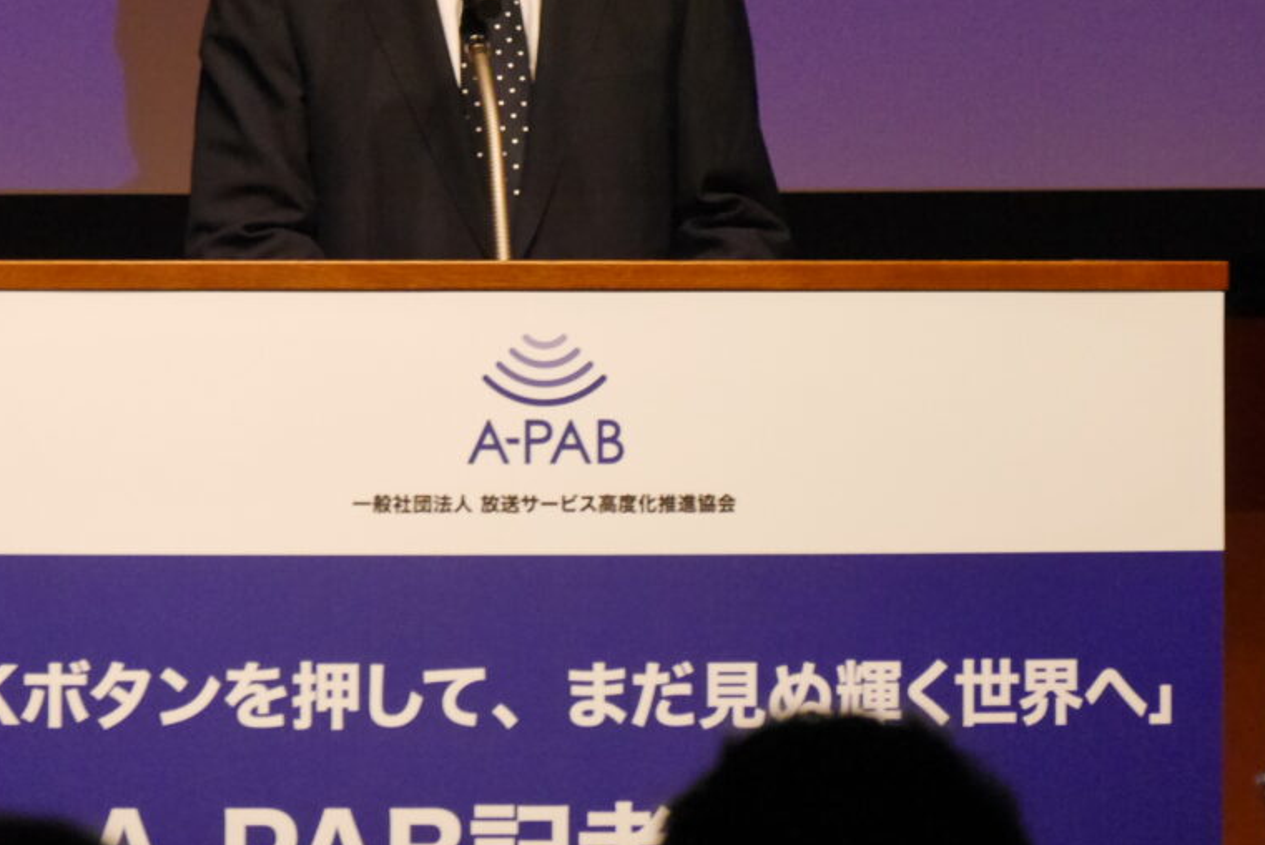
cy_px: 110
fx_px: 16134
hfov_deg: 4.5
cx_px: 577
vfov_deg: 3.0
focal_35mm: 459
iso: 2500
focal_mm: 140
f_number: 5.6
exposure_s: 1/320
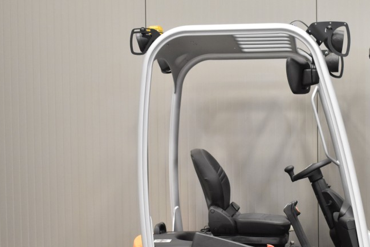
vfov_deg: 18.0
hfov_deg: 26.4
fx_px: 770
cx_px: 306
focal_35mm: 75
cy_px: 201
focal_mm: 27
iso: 1600
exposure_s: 1/30
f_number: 4.5
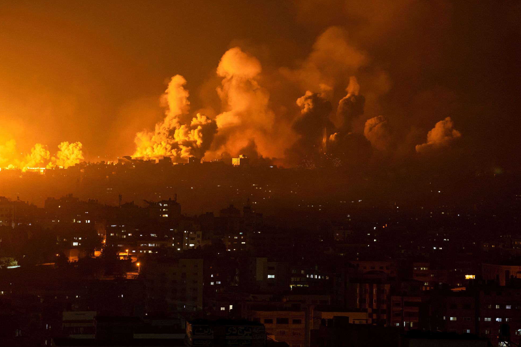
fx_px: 3039
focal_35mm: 210
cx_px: 250
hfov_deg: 9.8
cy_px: 182
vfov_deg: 6.5
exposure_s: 1/20
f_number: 3.2
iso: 2000
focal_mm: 200
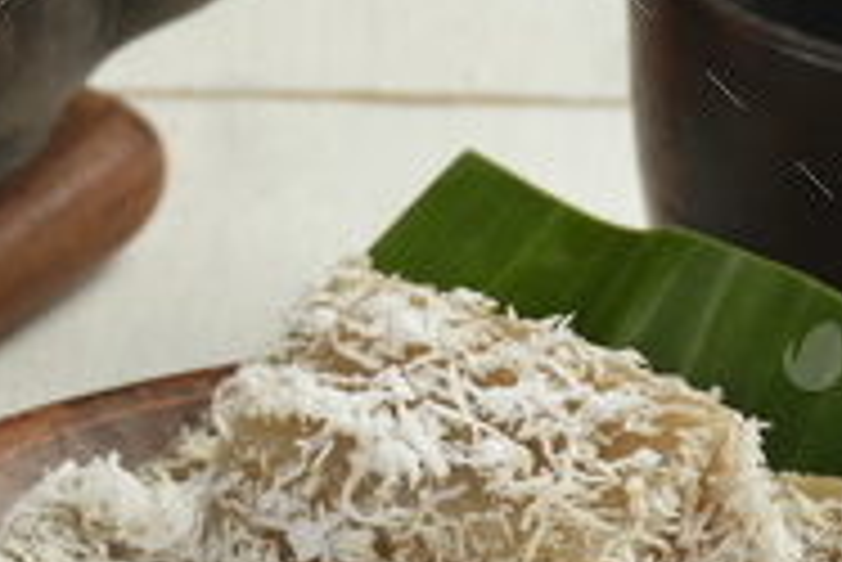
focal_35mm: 428
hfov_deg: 4.8
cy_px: 569
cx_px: 297
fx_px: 10018
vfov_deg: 3.2
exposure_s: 1/250
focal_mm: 90.4
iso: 160
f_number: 9
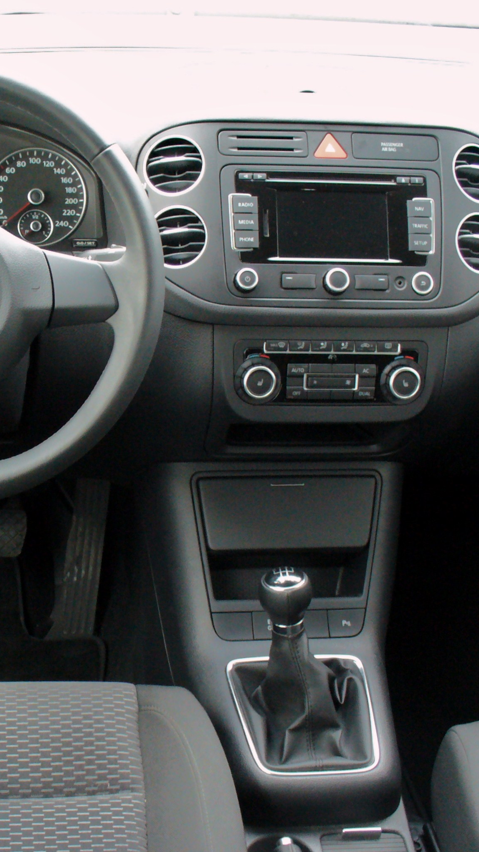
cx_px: 47
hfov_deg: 21.3
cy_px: 430
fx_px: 1242
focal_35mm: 55
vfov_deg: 37.9
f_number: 2.8
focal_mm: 6.1
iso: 200
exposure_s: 1/30
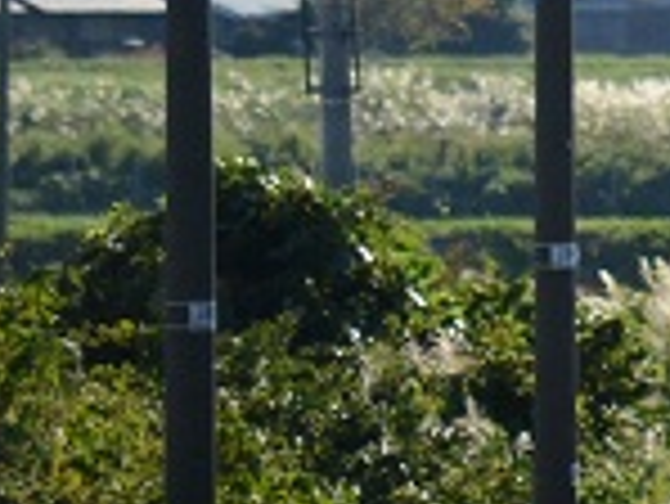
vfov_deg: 0.9
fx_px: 33647
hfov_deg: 1.1
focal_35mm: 1737
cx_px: 1169
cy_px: 202
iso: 800
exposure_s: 1/2500
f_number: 6.3
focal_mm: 300
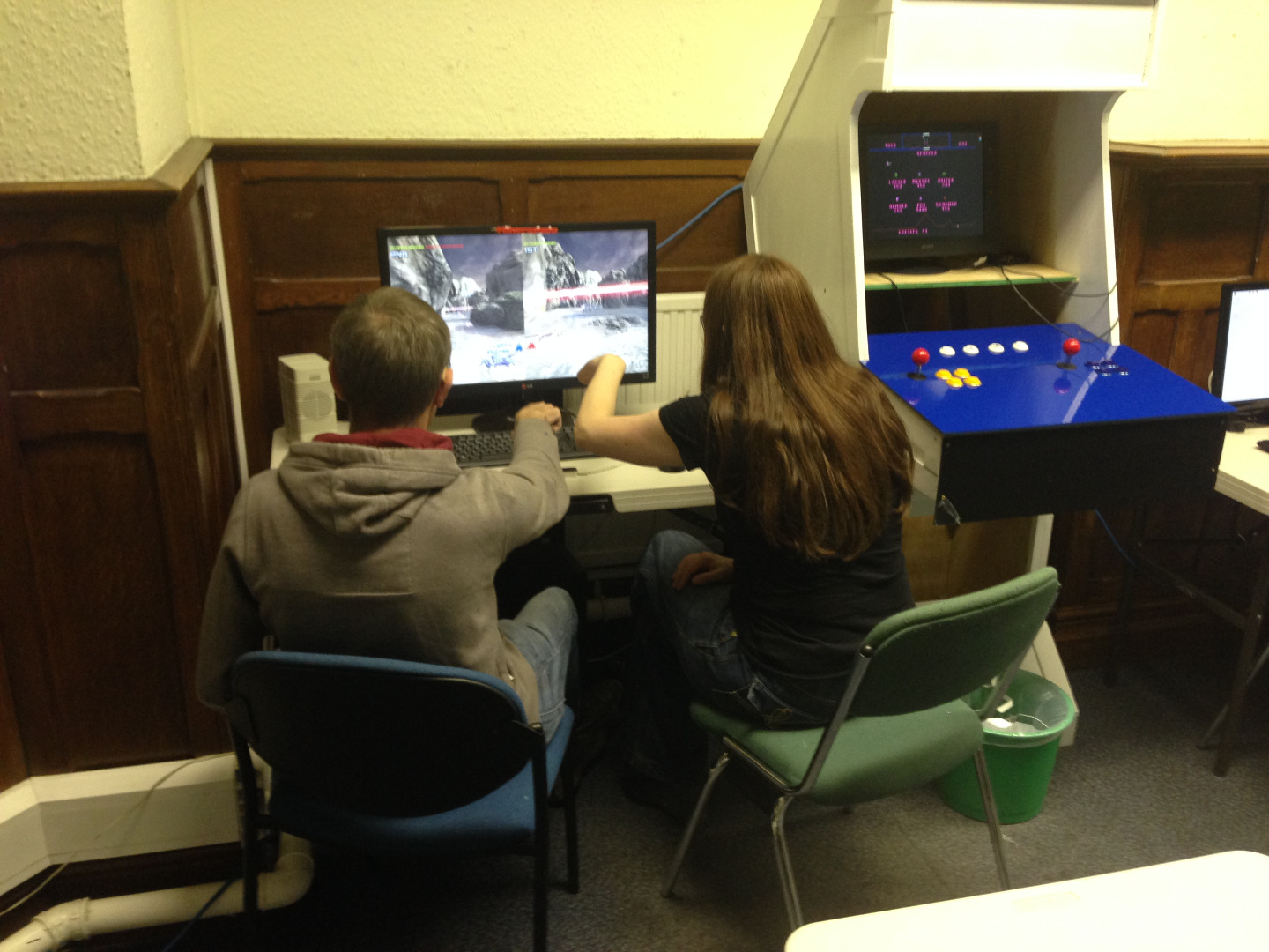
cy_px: 476
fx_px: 1210
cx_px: 634
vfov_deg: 42.9
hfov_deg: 55.4
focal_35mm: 33
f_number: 2.4
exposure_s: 1/20
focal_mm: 4.12
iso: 160
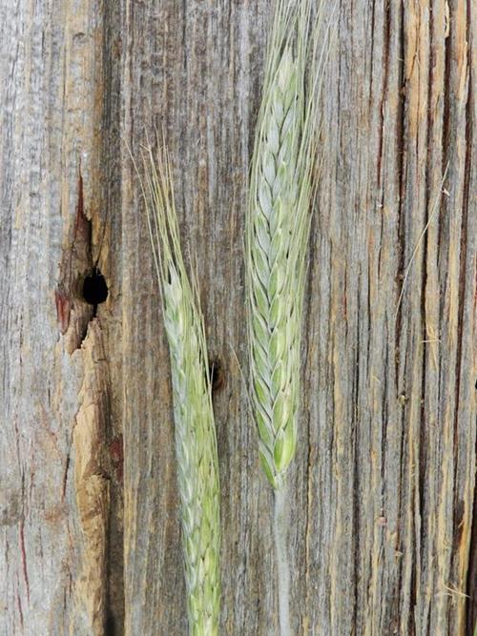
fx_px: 588
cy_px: 318
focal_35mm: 32
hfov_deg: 44.1
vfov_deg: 56.8
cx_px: 238
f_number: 3.7
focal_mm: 5.6
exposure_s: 1/15
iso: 400
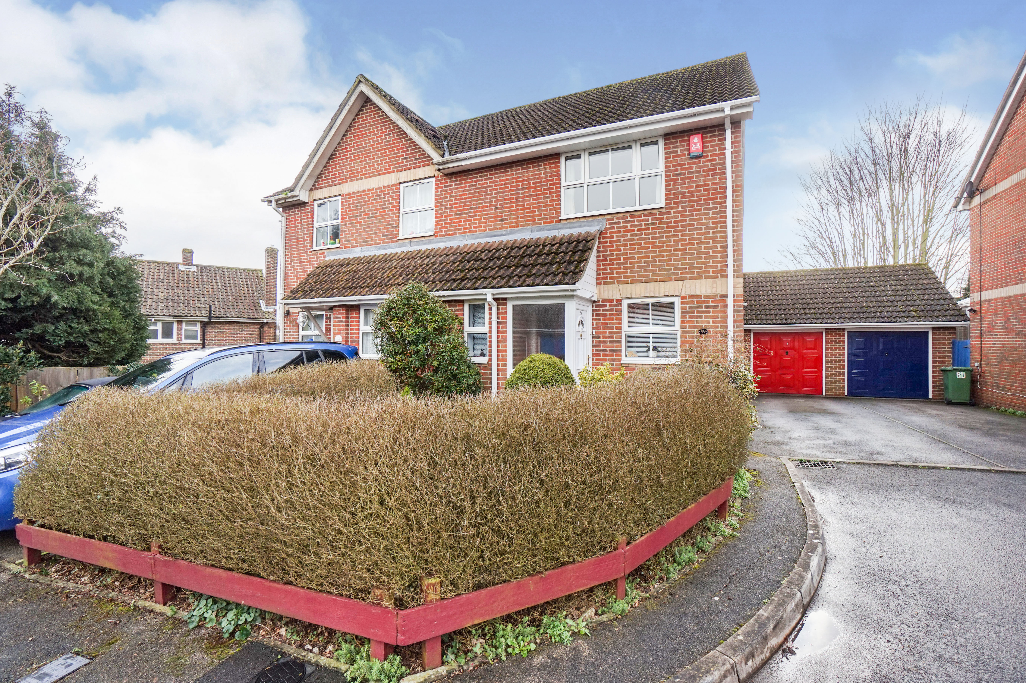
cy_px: 342
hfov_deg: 100.4
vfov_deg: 77.3
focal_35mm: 15
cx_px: 513
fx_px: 427
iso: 100
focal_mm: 10
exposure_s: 1/100
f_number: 8
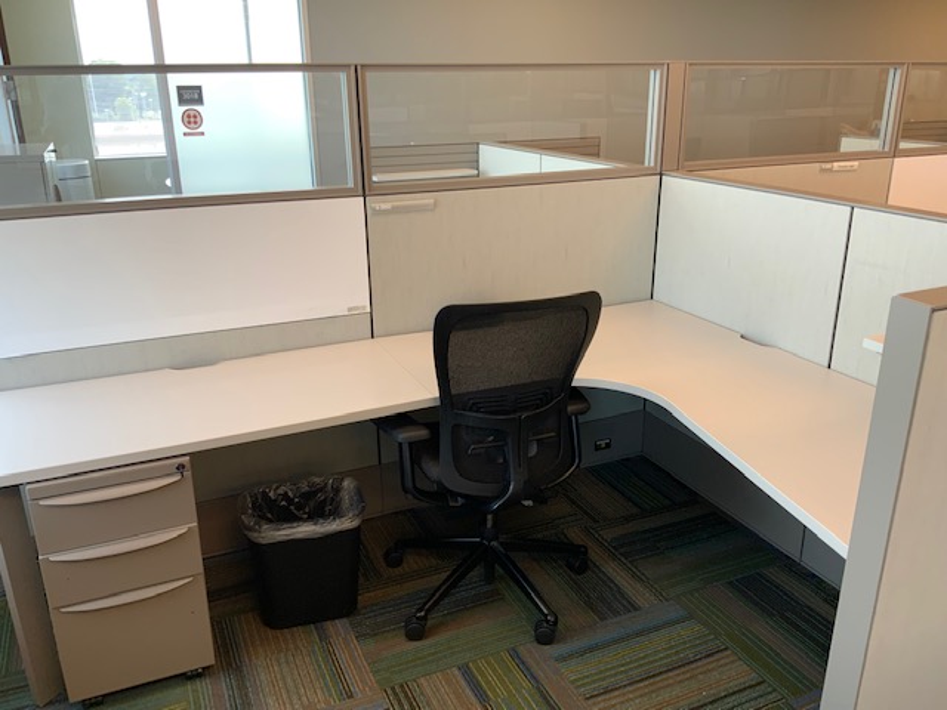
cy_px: 355
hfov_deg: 61.7
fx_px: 793
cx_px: 474
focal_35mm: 29
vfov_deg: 48.2
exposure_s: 1/120
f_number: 1.8
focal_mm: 3
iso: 50
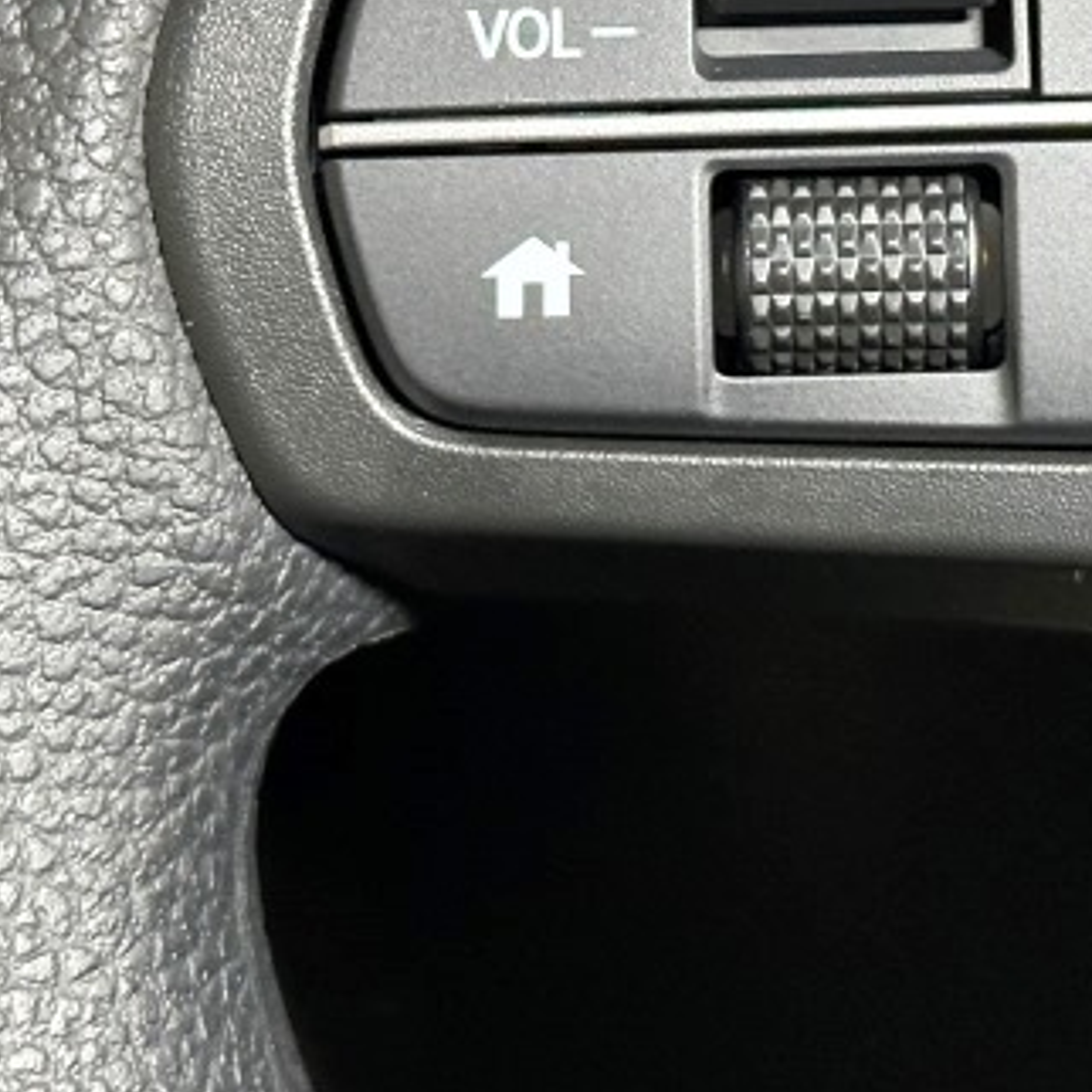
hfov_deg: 12.9
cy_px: 14
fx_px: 4818
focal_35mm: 135
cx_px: 899
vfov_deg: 12.8
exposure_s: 1/40
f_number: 1.78
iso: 500
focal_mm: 6.86
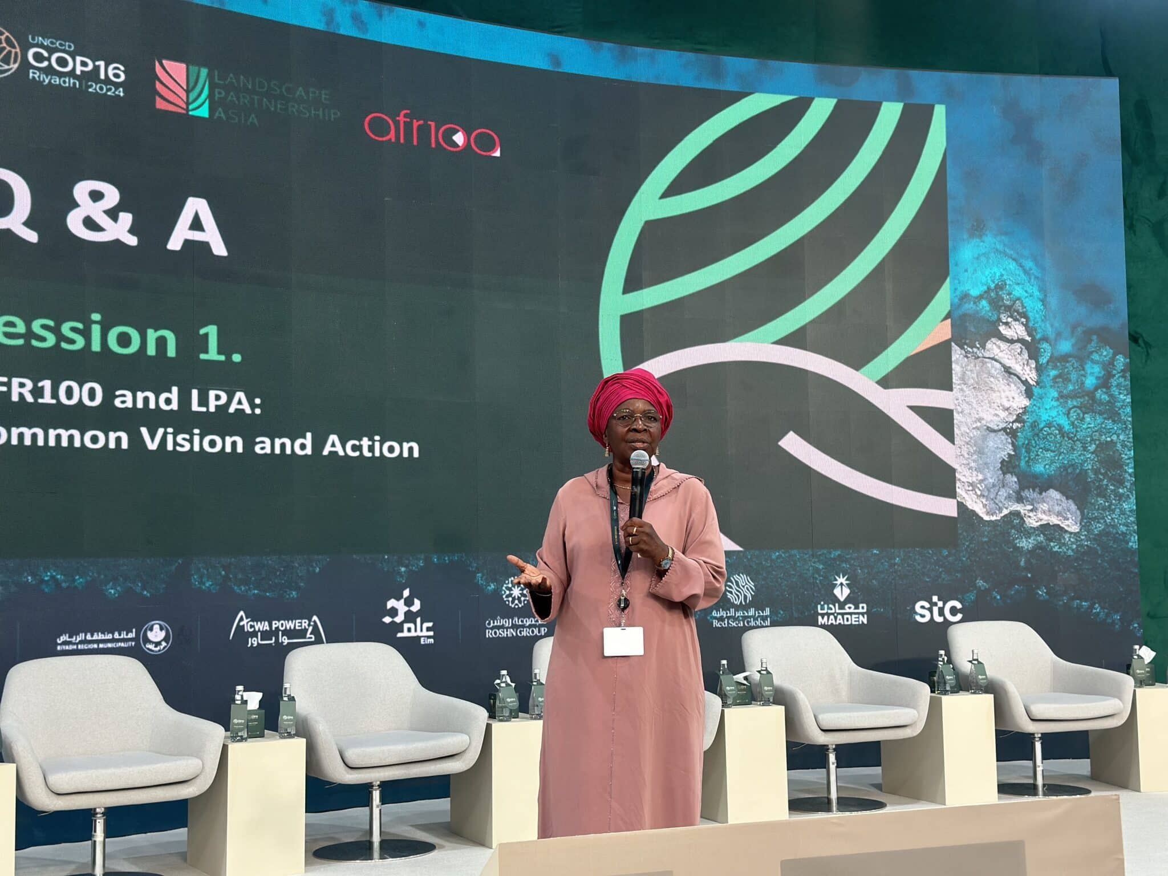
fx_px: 1620
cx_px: 584
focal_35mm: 48
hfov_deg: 39.7
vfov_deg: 30.3
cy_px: 438
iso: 100
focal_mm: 6.86
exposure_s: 1/120
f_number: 1.78
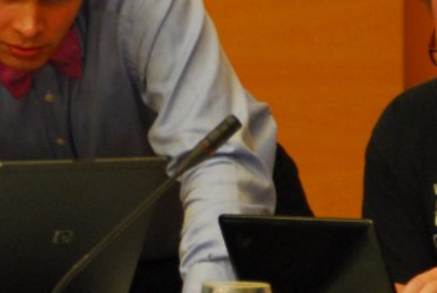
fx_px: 6743
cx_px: -109
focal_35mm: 555
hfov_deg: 3.7
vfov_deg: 2.5
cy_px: -42
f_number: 5.3
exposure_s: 1/20
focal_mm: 95
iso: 800
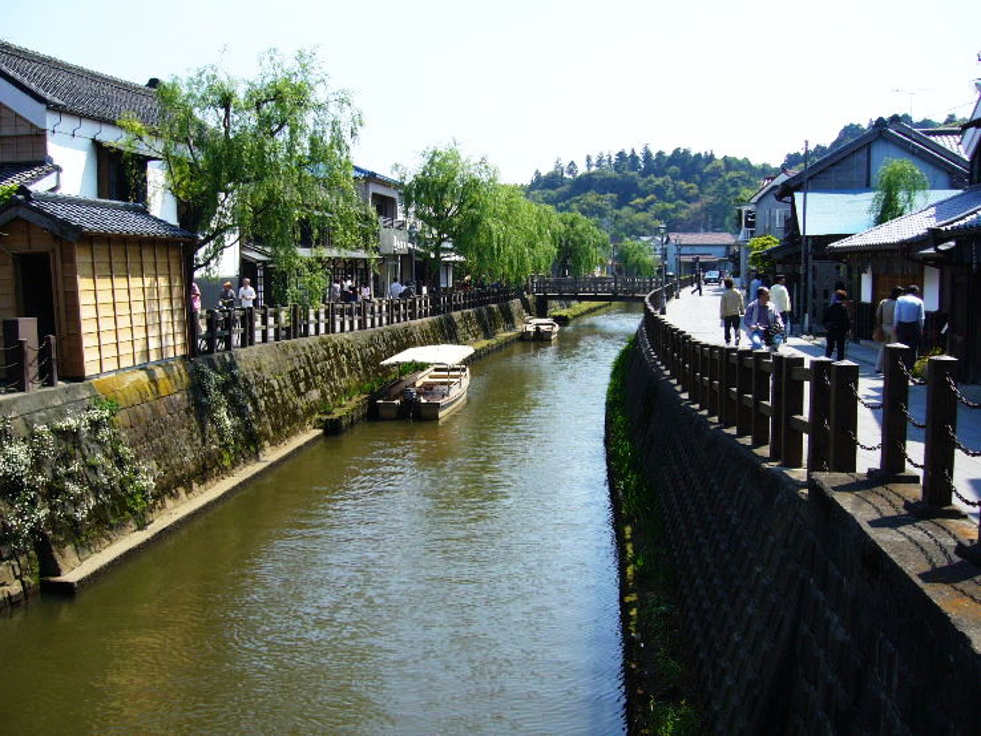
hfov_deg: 52.6
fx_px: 992
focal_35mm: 35
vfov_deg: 40.7
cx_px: 490
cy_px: 368
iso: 80
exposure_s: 1/320
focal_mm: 5.8
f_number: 5.6
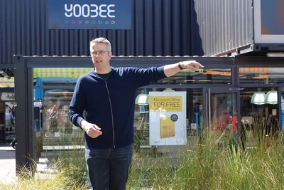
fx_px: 592
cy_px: 95
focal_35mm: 75
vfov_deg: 18.2
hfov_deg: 27.0
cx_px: 142
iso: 200
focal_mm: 50
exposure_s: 1/125
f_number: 5.6
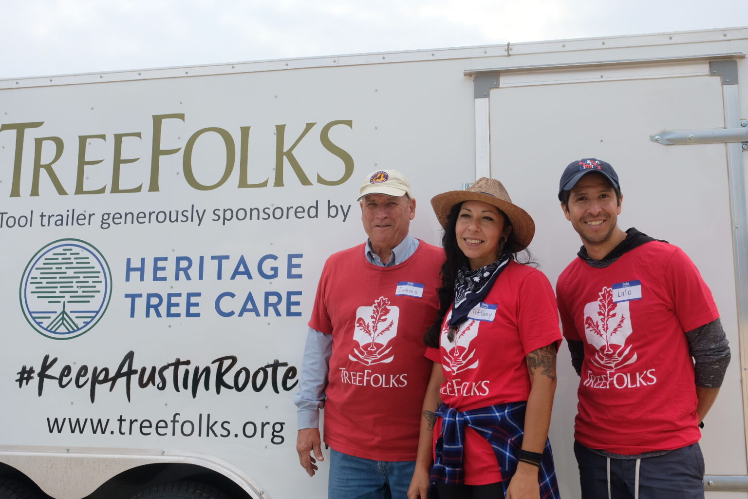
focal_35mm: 36
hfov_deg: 53.1
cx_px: 374
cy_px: 250
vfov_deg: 36.9
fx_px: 748
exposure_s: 1/3200
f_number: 4
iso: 800
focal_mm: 24.2
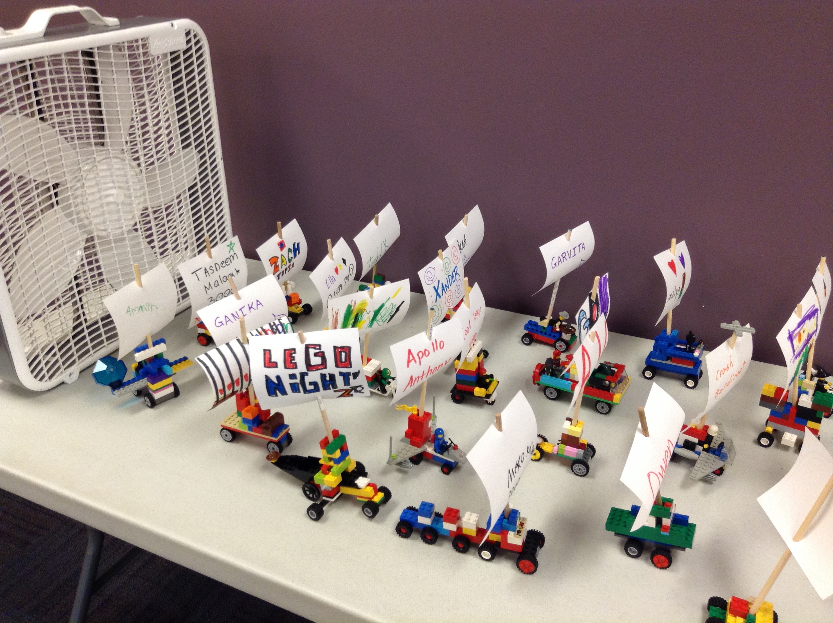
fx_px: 793
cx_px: 416
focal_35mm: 33
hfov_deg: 55.4
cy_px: 312
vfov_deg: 42.8
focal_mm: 3.3
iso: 64
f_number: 2.4
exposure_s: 1/24
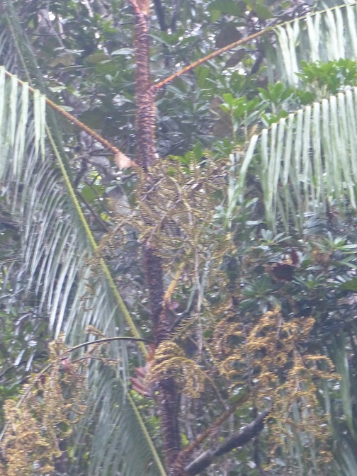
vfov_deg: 7.8
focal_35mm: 253
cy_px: 329
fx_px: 3479
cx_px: 221
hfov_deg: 5.9
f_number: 2.8
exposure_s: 1/80
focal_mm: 27
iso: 400
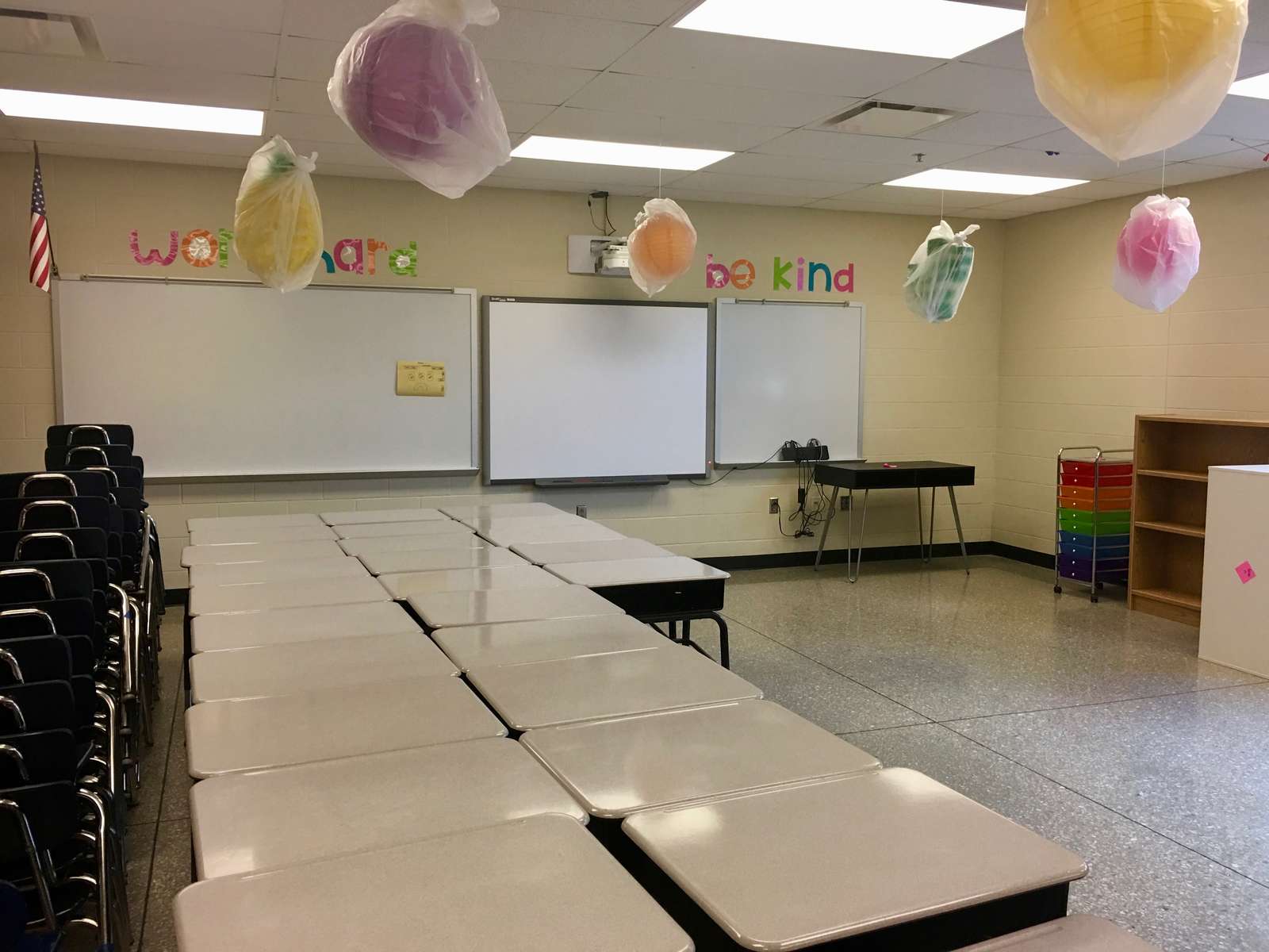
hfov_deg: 61.7
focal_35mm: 29
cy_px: 476
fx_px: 1063
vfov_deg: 48.2
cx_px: 634
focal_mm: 4.15
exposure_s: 1/15
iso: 50
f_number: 2.2
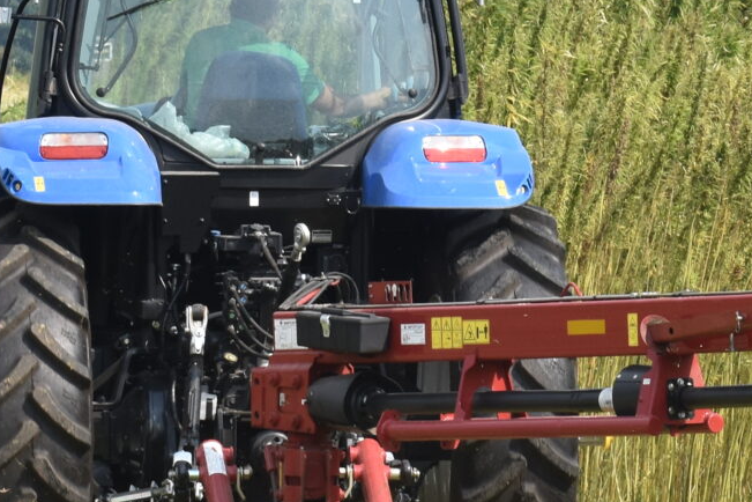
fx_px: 9608
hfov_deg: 4.5
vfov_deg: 3.0
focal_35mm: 460
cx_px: 1115
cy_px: 372
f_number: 8
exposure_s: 1/500
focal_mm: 78
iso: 200
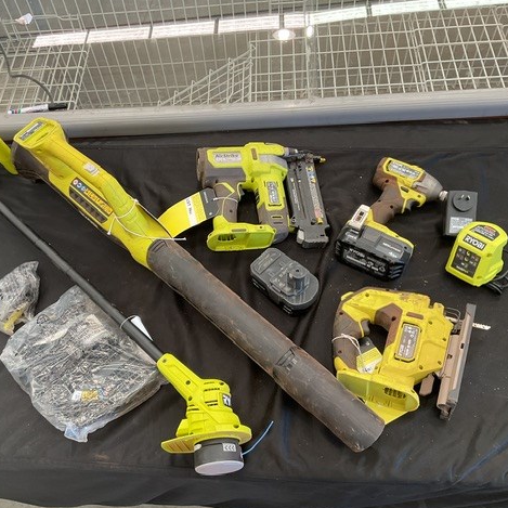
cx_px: 212
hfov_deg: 47.0
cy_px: 255
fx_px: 581
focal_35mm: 35
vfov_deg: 47.2
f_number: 1.8
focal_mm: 3
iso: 50
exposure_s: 1/50
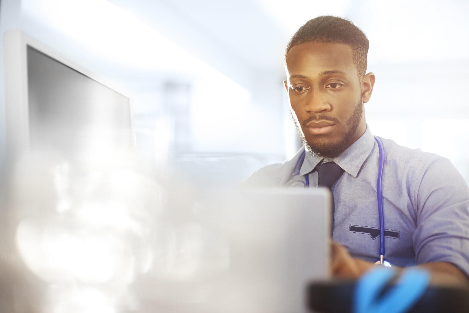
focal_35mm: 50
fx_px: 652
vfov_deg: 27.0
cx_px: 234
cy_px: 156
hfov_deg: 39.6
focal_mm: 50
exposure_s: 1/200
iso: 1250
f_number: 2
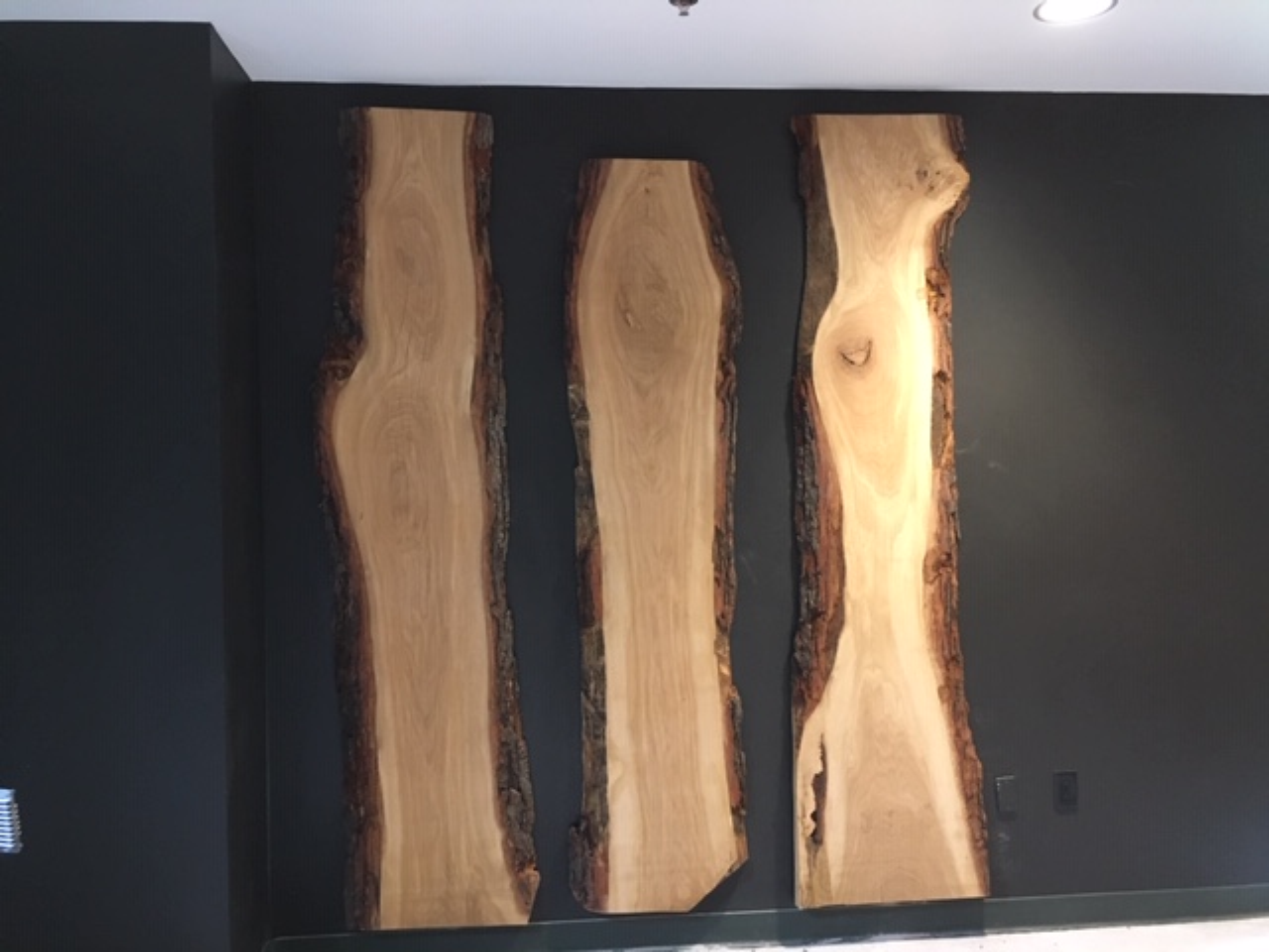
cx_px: 634
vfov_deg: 48.2
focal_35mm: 29
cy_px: 476
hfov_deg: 61.7
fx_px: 1063
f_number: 2.2
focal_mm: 4.15
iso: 200
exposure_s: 1/24
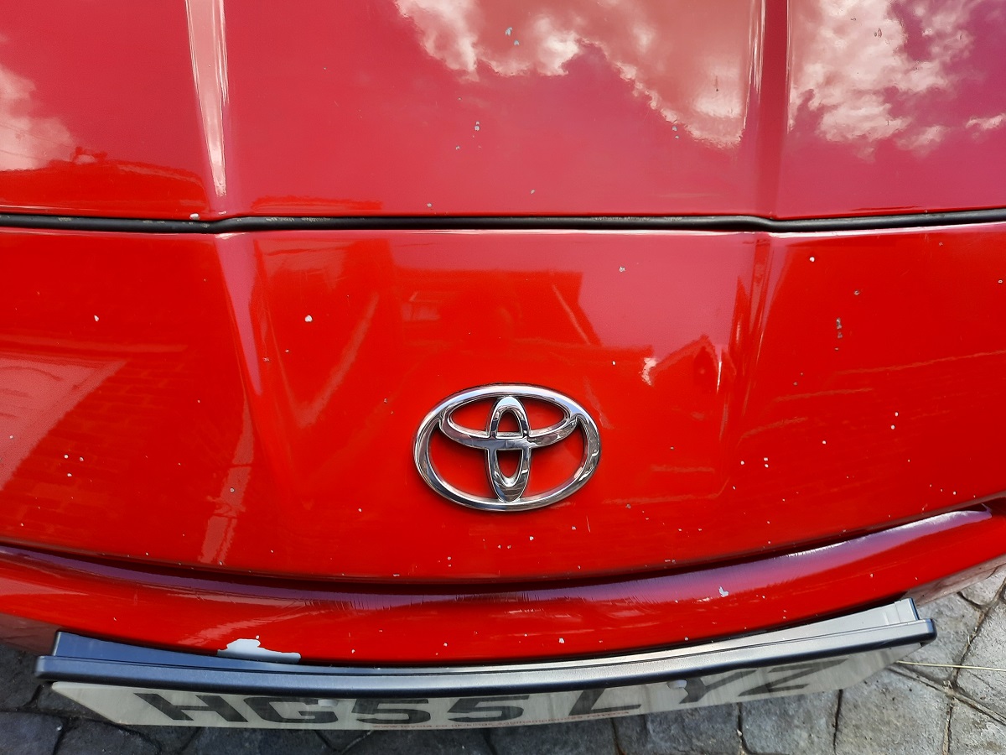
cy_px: 378
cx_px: 503
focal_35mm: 25
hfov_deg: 69.4
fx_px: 727
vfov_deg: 54.9
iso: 32
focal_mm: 4.6
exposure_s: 1/146
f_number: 2
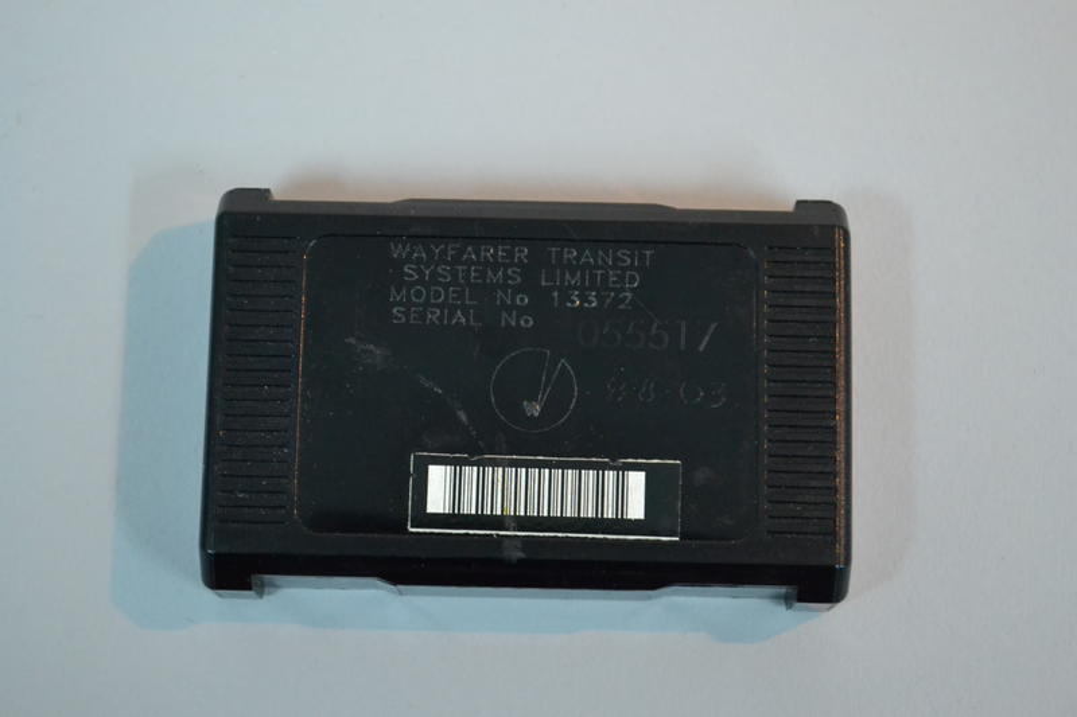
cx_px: 538
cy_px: 358
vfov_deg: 16.5
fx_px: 2467
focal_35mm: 82
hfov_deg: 24.6
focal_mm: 55
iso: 2800
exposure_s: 1/60
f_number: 5.6
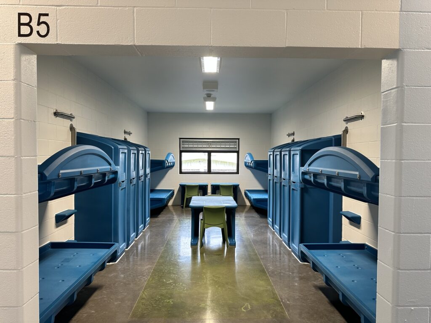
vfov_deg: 56.8
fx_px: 299
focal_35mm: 24
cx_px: 216
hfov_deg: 71.6
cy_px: 162
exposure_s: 1/60
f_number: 1.78
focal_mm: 6.86
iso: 160
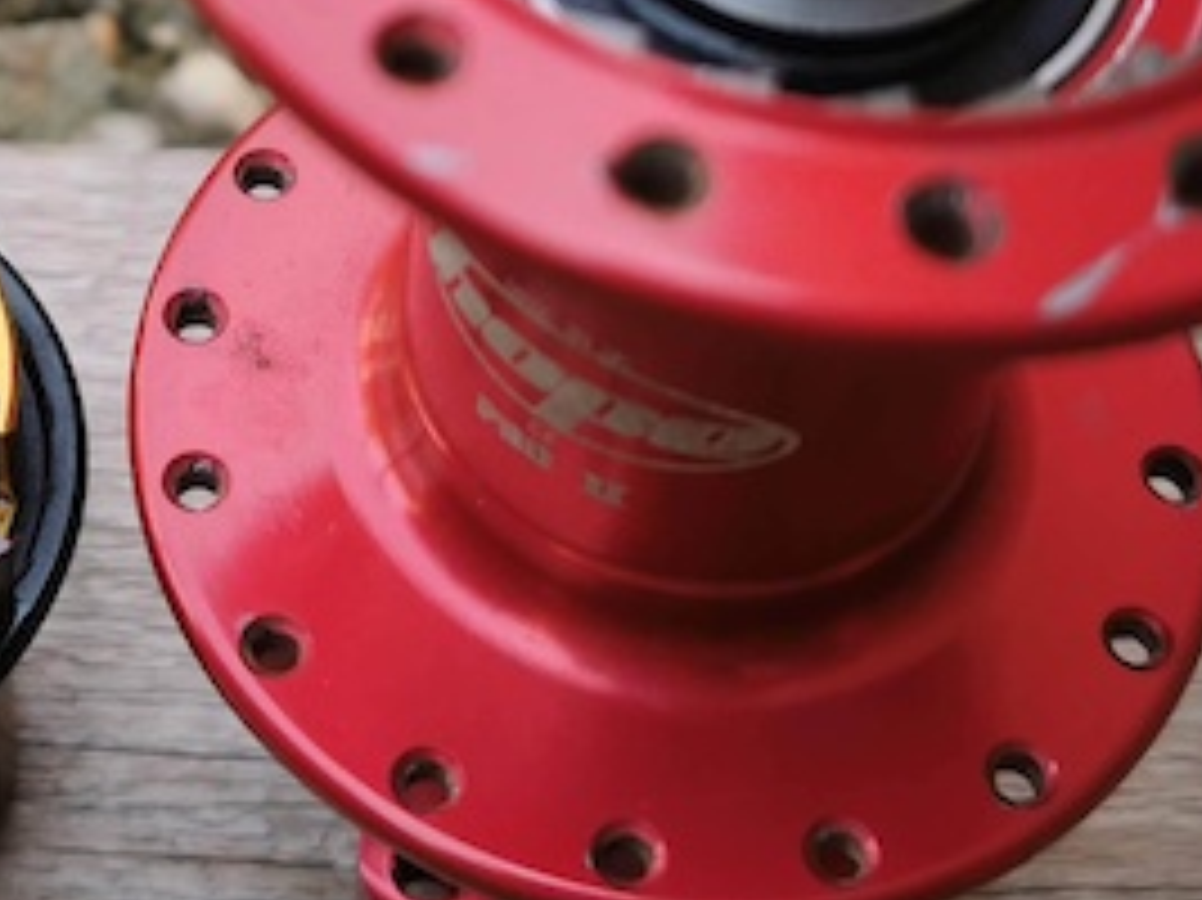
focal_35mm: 81
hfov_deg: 23.8
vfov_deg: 17.8
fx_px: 2811
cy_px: 50
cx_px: 261
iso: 50
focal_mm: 5.56
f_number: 1.6
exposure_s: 1/284
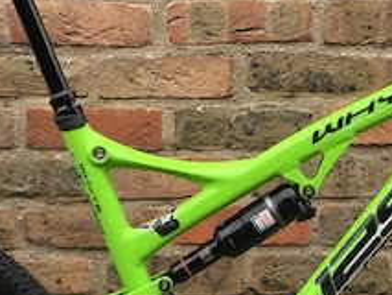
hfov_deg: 18.0
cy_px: 286
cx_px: 280
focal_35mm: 109
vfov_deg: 13.4
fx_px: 1235
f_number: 2.2
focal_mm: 4.15
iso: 40
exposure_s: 1/100
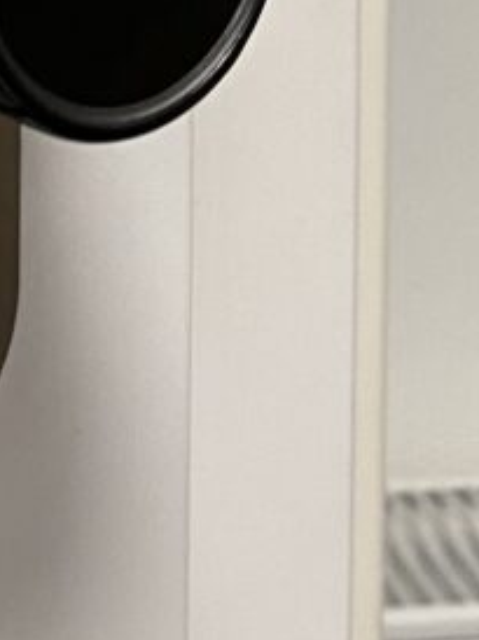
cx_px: -229
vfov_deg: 11.7
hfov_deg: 9.9
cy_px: -752
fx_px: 2698
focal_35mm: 146
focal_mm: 4.25
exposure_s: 1/50
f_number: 1.8
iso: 80
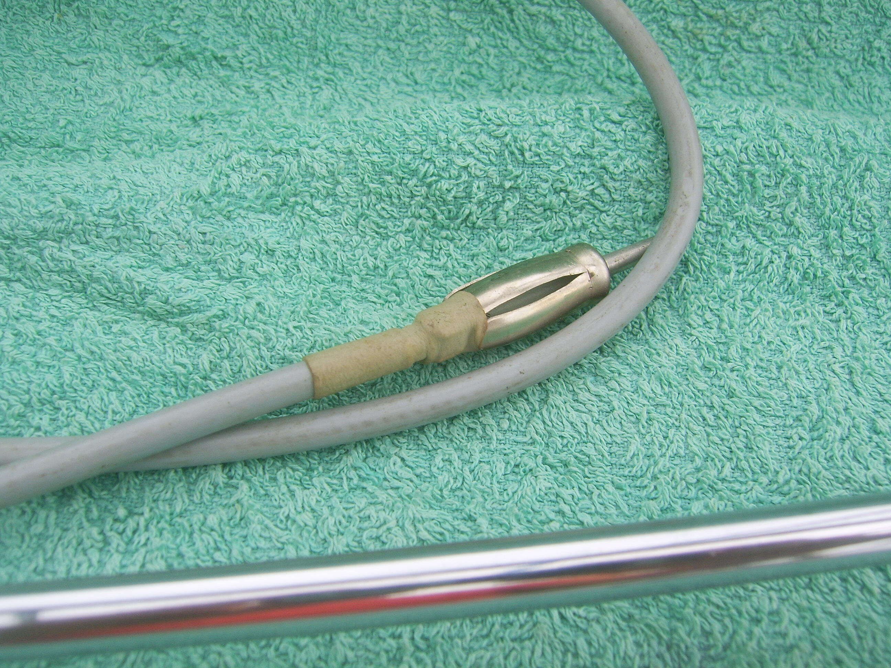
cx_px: 446
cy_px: 334
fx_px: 978
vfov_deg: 37.7
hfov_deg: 49.0
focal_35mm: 38
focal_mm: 7.8
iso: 50
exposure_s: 1/80
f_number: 3.5
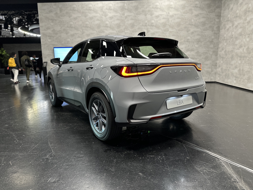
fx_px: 175
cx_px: 126
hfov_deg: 71.6
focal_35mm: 24
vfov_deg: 56.8
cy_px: 95
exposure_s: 1/60
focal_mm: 6.86
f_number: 1.78
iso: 320
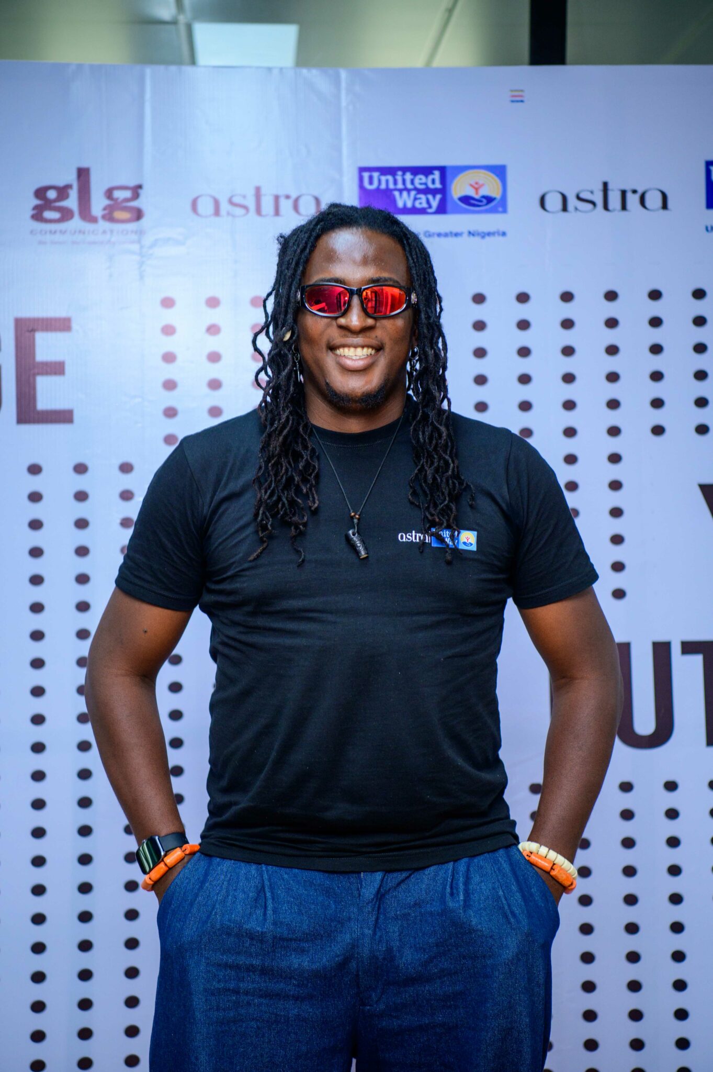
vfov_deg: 28.9
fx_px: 2082
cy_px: 536
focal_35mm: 70
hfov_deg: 19.4
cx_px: 356
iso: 1000
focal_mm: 70
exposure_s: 1/200
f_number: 3.2
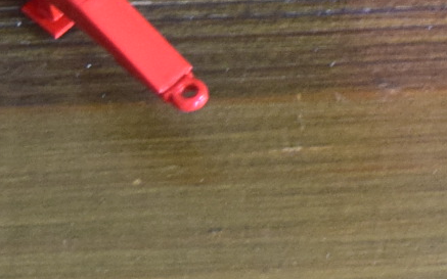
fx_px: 5359
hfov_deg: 4.7
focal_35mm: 440
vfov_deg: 2.9
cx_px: 793
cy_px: -595
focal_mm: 42
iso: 1600
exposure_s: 1/50
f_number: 5
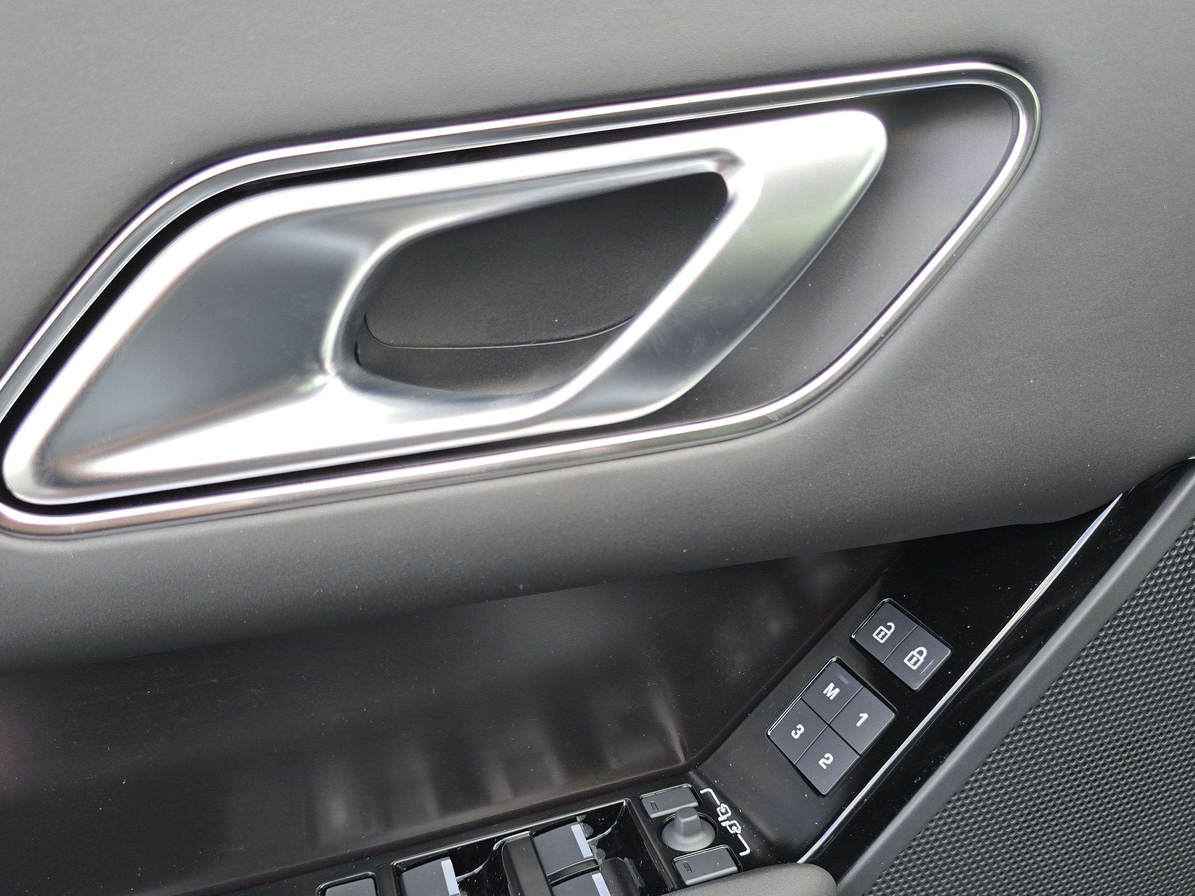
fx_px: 1105
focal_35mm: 32
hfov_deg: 56.8
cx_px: 601
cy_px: 577
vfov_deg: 43.7
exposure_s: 1/180
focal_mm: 6.3
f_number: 1.7
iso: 50
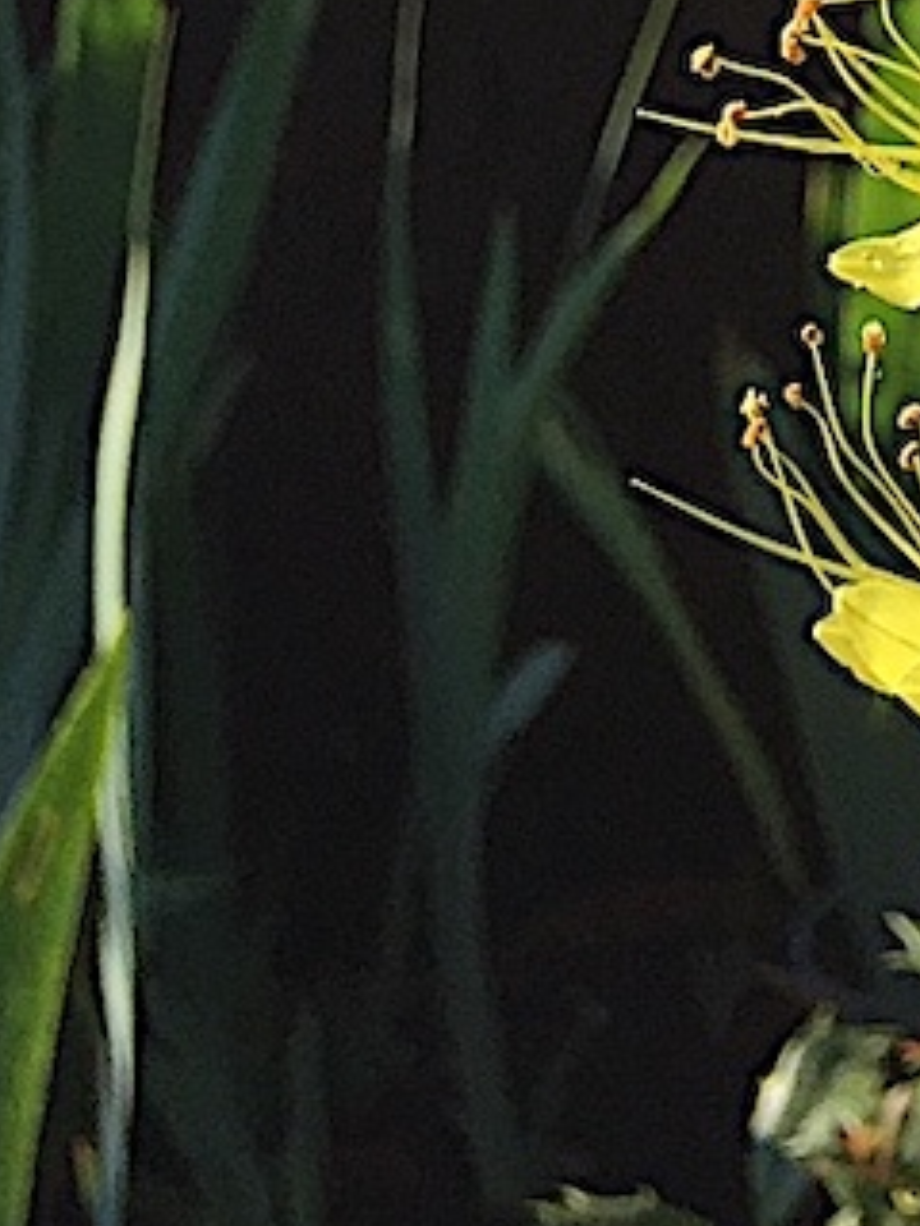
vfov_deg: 12.4
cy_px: -1500
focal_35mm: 133
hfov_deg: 10.9
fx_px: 4713
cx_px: 1154
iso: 32
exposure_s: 1/1464
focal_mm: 4.15
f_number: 2.2
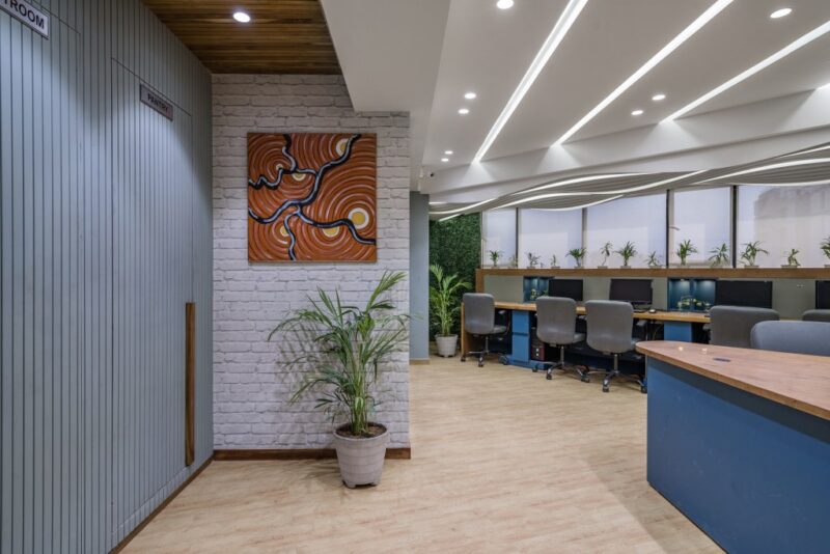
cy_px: 277
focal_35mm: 18
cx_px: 415
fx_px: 415
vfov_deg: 67.4
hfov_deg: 90.0
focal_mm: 18
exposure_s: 1/5
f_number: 8
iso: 100
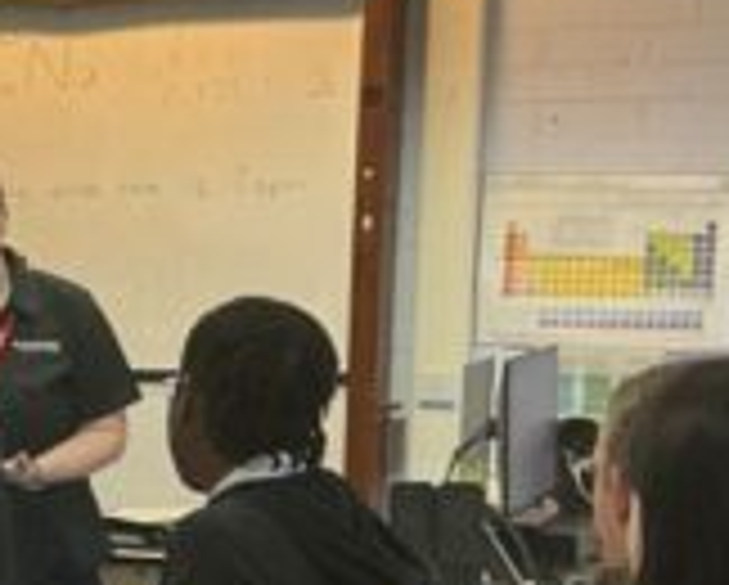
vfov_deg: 11.4
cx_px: -378
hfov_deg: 13.5
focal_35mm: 134
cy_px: 580
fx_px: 2895
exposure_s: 1/60
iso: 125
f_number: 1.8
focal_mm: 3
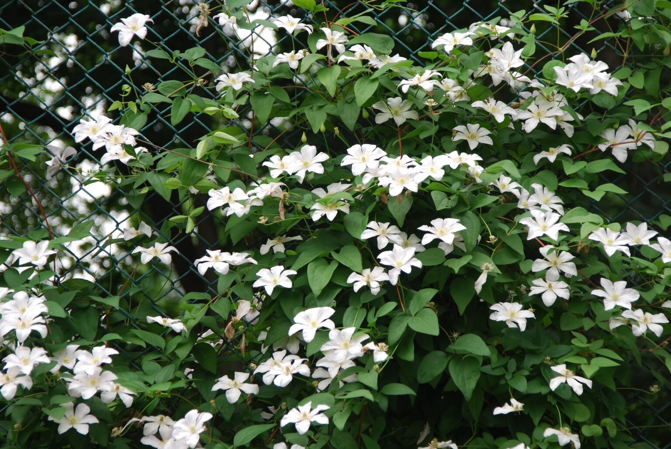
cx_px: 336
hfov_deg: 18.9
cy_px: 224
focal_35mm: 108
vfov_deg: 12.7
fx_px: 2015
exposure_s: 1/250
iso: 200
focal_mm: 72
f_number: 4.5
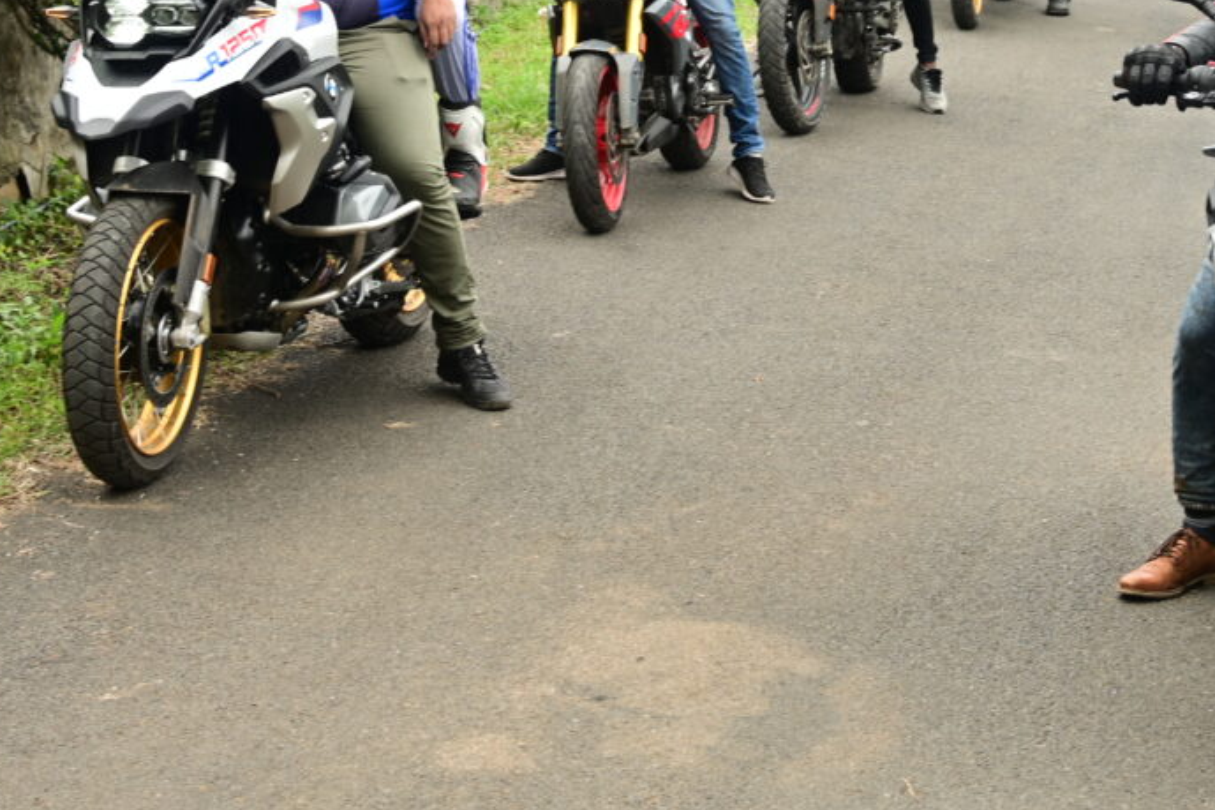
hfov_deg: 21.7
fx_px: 3151
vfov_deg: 14.2
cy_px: -178
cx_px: 820
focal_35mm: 93
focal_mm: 33.5
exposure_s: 1/160
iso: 125
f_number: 5.6
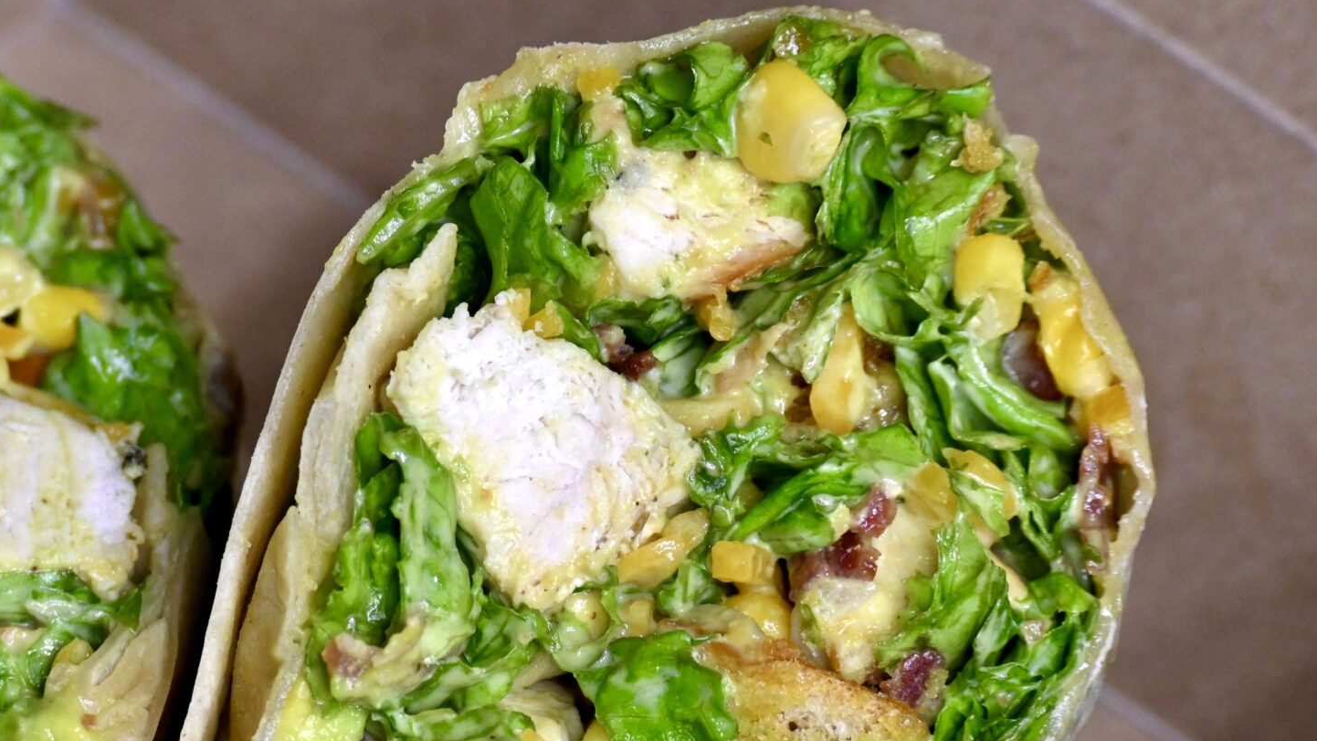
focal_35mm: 254
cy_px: 528
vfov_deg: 4.8
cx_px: 186
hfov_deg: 8.5
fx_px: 8867
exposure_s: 1/125
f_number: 5
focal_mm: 91
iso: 2500
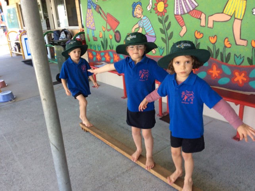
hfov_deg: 56.9
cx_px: 128
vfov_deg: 44.0
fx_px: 235
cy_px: 96
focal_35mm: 32
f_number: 2.4
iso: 50
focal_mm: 3.3
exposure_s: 1/100
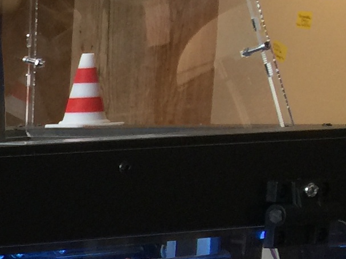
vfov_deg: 9.1
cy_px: 453
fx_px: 1559
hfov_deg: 10.4
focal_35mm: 156
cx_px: -565
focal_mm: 4.15
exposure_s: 1/15
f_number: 2.2
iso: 32
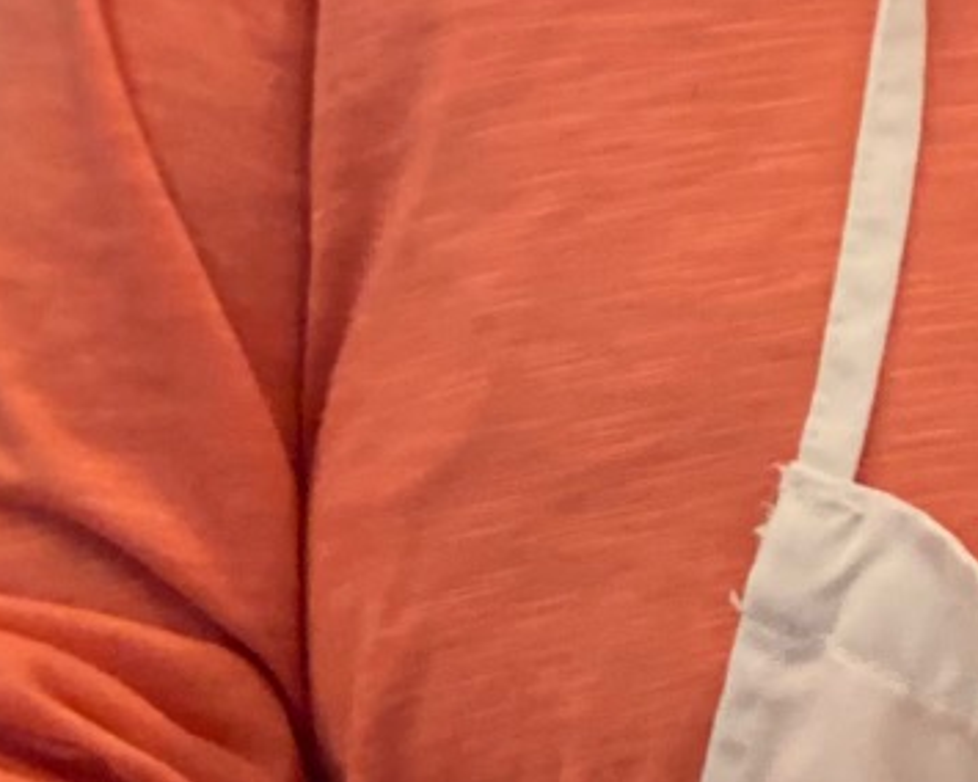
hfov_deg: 6.7
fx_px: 8336
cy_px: 385
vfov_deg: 5.4
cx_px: 1187
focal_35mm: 288
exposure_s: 1/119
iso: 250
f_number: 2
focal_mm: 6
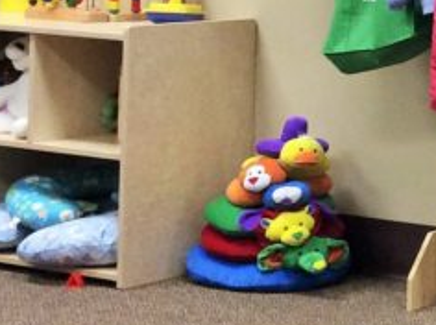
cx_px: 719
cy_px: -36
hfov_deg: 13.2
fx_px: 1747
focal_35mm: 139
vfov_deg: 10.5
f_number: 2.4
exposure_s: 1/24
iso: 100
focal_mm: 3.3
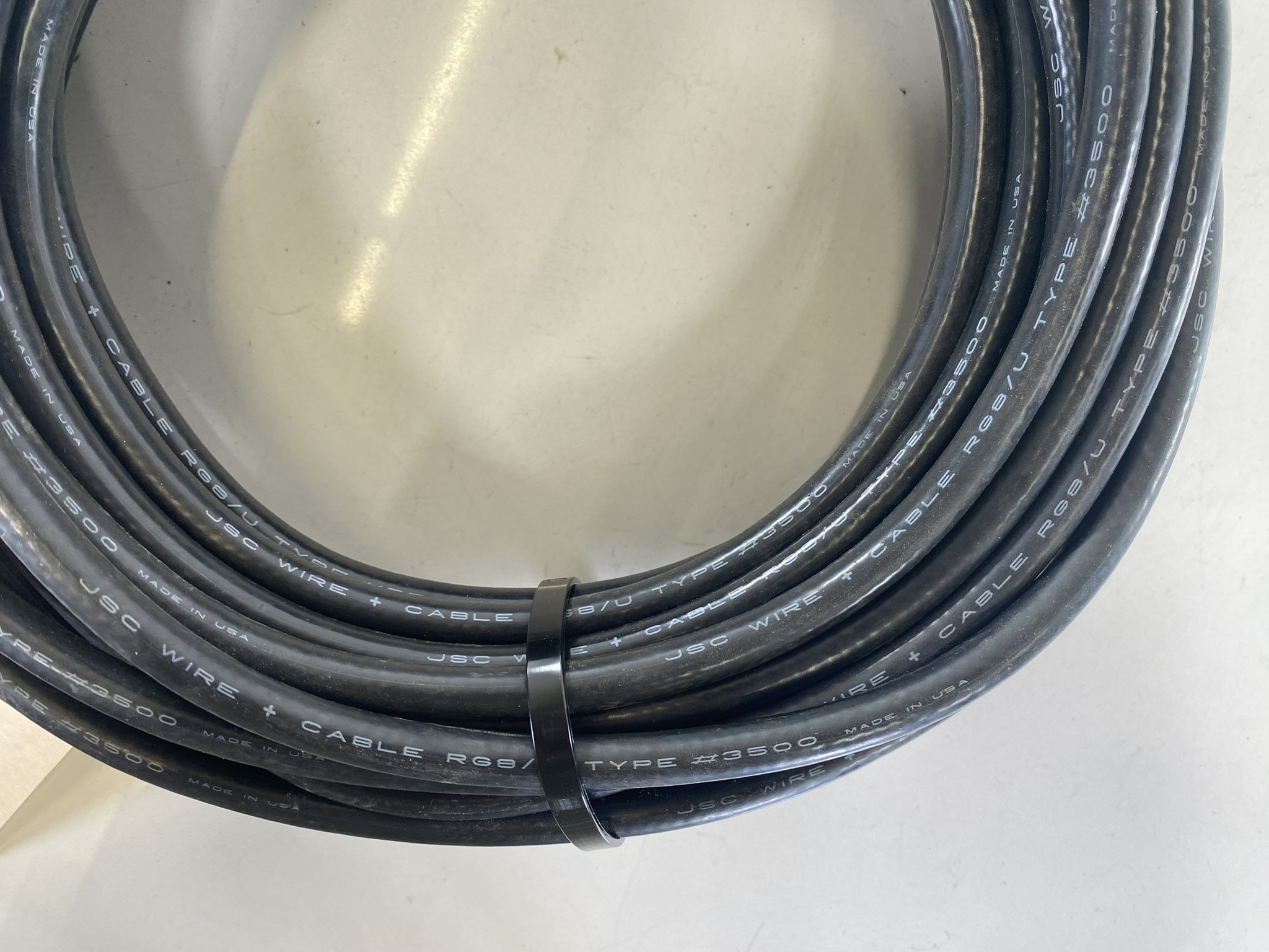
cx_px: 634
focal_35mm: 26
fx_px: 953
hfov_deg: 67.3
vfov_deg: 53.1
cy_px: 476
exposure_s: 1/120
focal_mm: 4.25
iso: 80
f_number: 1.8
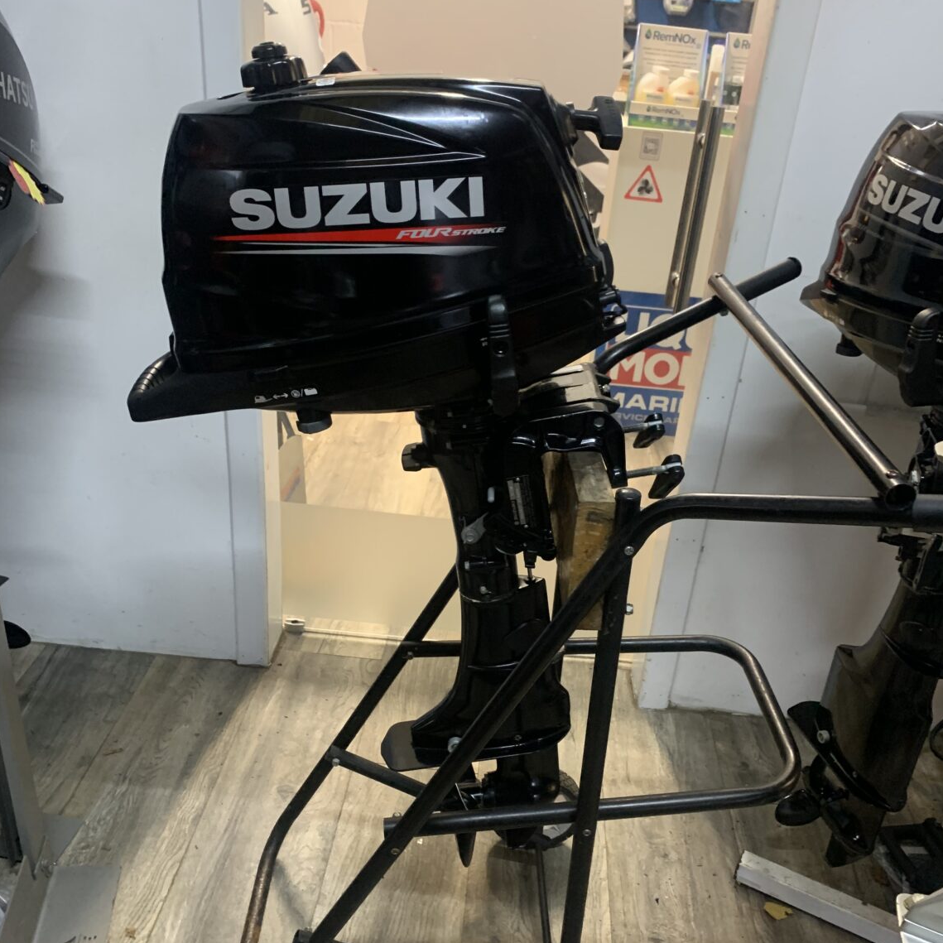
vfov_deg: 52.3
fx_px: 955
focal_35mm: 31
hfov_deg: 52.5
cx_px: 474
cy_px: 549
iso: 320
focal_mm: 4.25
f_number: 1.8
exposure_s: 1/33
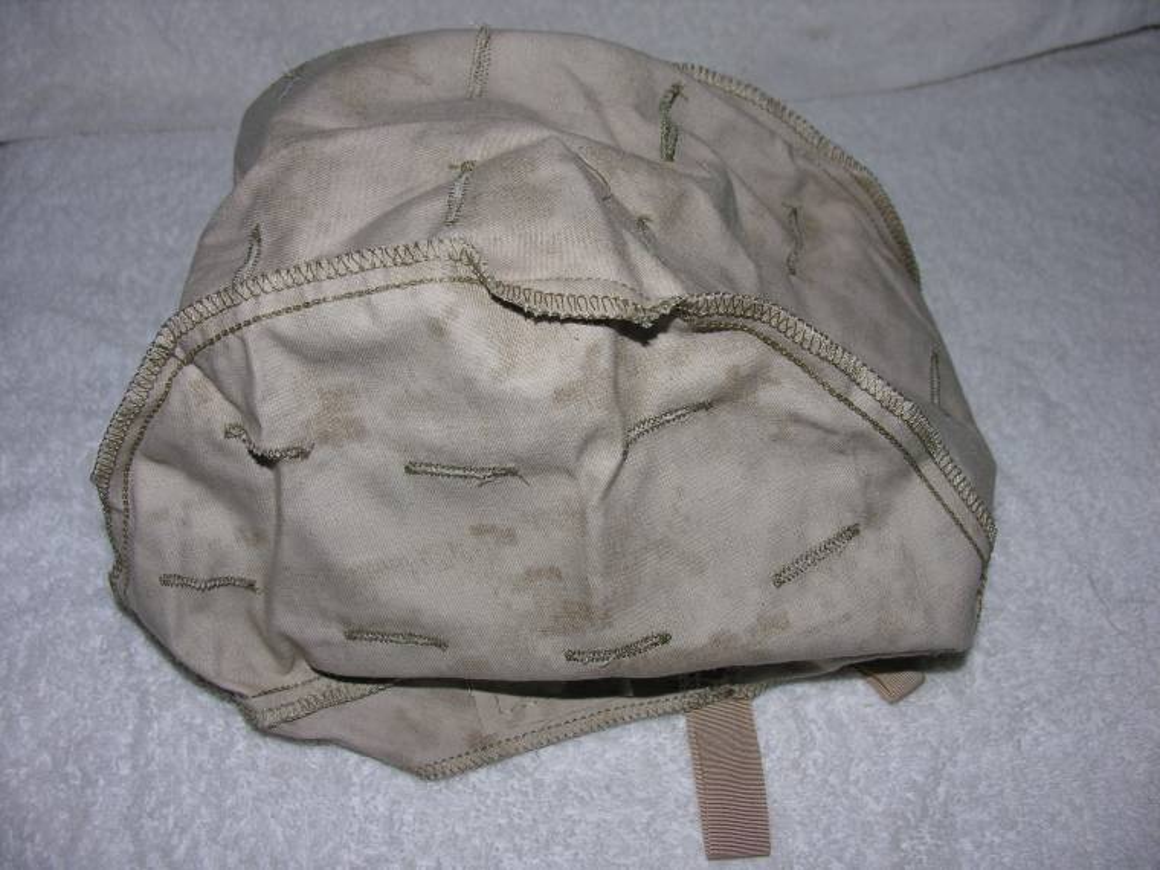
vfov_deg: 40.7
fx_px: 1173
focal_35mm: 35
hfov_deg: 52.6
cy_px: 435
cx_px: 580
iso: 50
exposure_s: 1/60.1
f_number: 2.8
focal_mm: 8.9
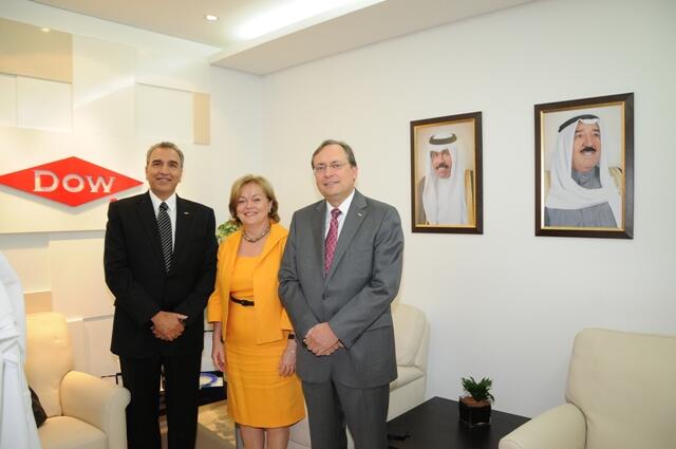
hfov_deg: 67.4
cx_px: 338
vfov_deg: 47.8
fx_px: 506
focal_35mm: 27
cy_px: 224
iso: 500
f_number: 4
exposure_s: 1/60
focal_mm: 18
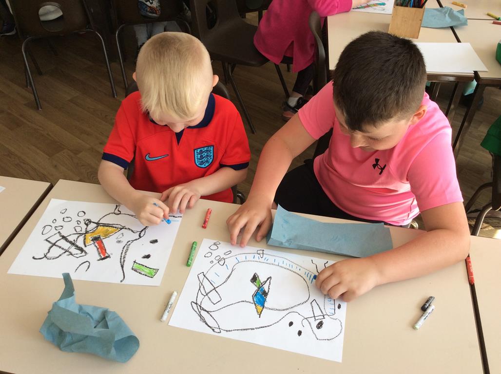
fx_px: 462
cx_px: 250
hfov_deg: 56.9
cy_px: 187
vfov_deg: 44.1
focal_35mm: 32
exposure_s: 1/50
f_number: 2.4
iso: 50
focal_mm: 3.3
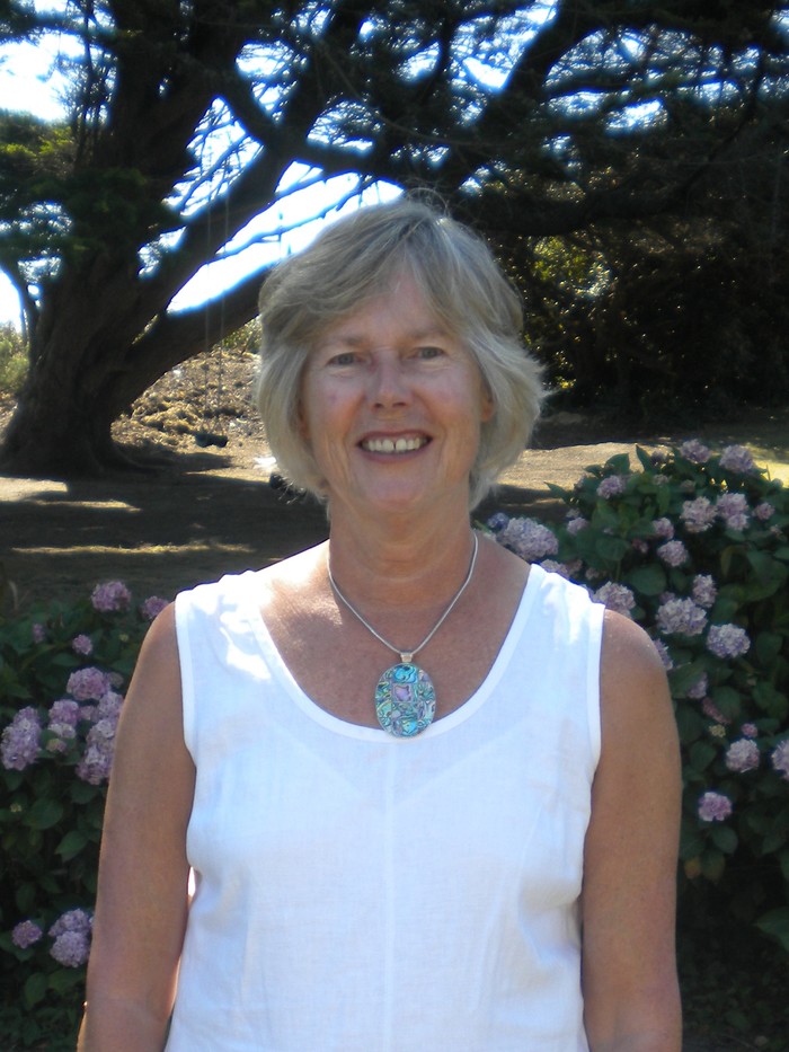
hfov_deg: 40.7
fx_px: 1063
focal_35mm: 35
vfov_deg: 52.6
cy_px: 526
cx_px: 394
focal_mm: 6.3
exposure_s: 1/270
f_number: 3.1
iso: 80
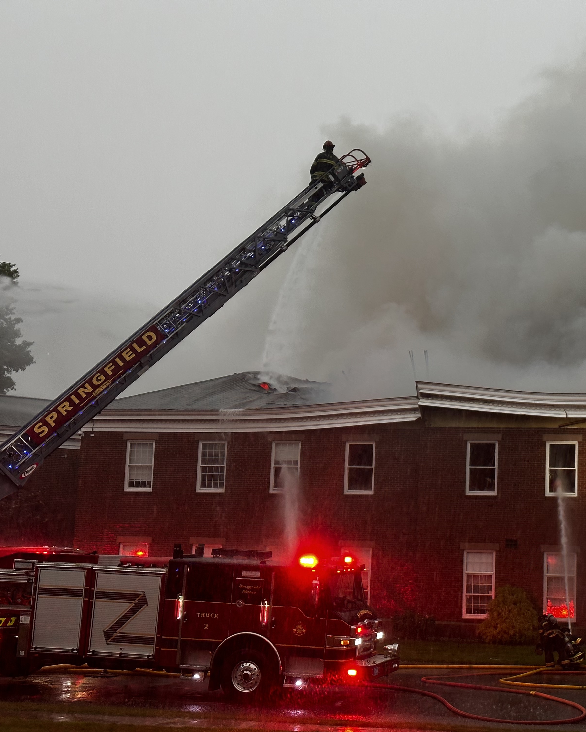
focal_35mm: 63
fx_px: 1366
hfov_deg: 23.8
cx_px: 483
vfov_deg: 30.0
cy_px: 368
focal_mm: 6.86
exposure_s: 1/76
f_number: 1.78
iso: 80
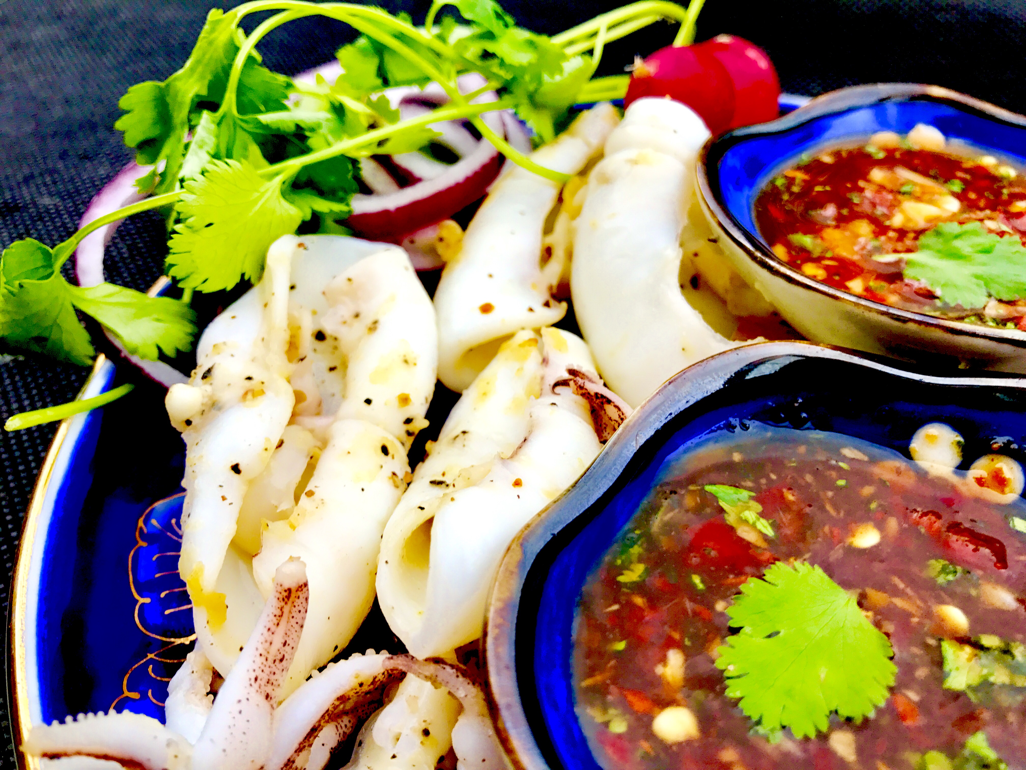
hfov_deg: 63.4
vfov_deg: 49.7
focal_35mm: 28
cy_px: 385
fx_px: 830
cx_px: 513
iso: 25
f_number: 1.8
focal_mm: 3.99
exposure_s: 1/50
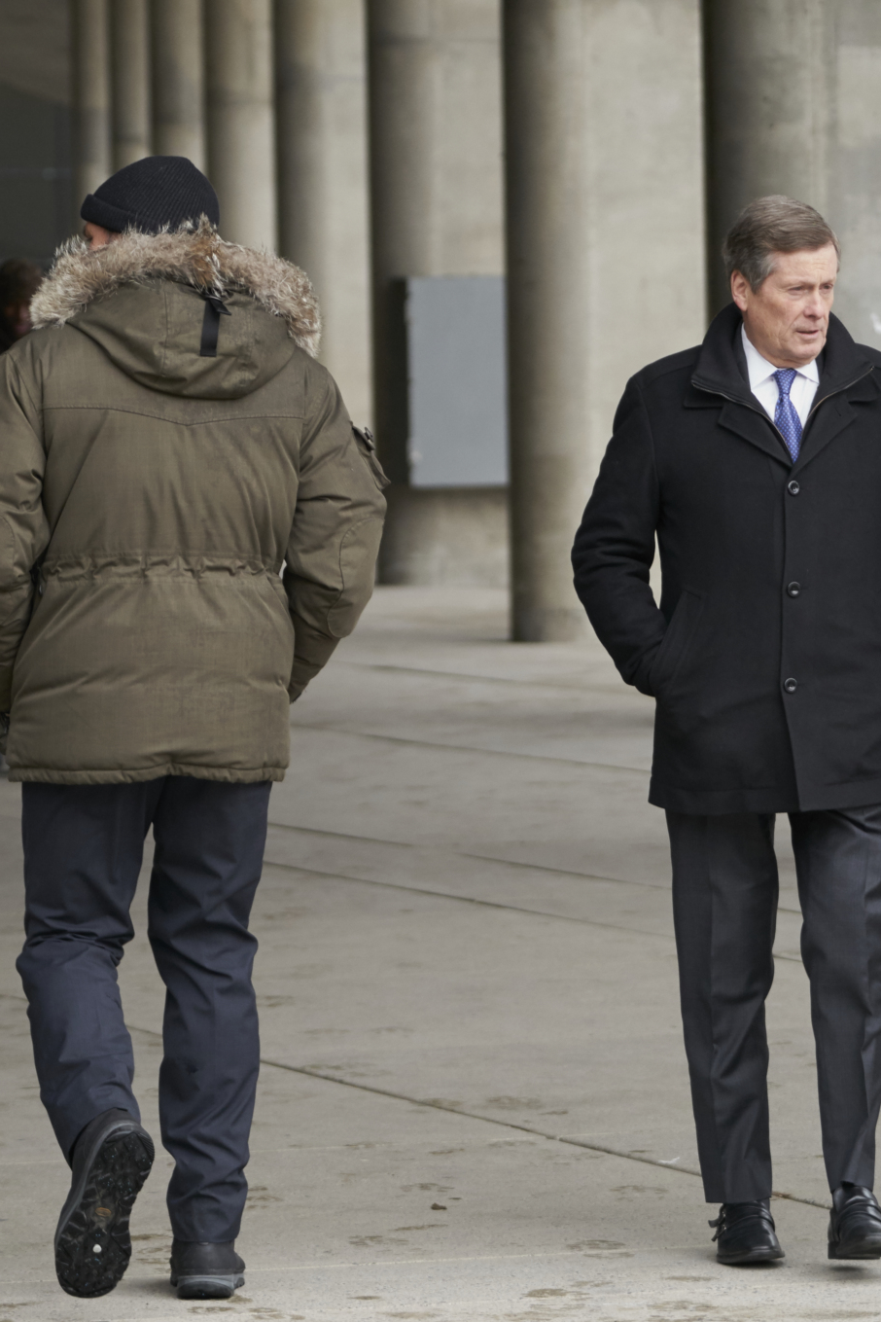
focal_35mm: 217
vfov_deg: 9.5
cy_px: 661
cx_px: 378
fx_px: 7965
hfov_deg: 6.3
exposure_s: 1/320
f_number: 5.6
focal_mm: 144
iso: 4000
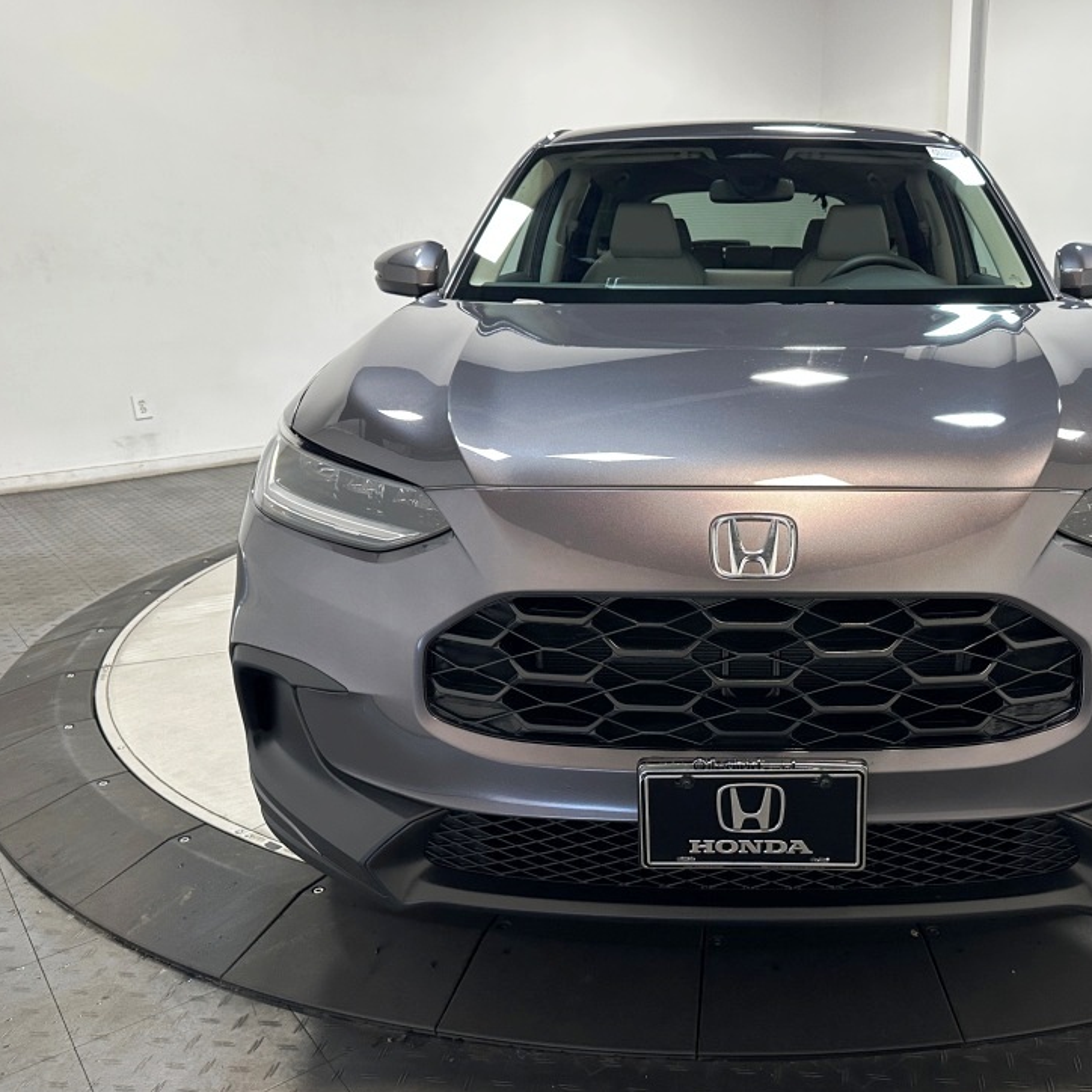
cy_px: 555
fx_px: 1071
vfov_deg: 54.0
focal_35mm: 30
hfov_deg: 52.8
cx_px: 742
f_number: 1.78
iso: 320
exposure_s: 1/60
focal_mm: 6.86
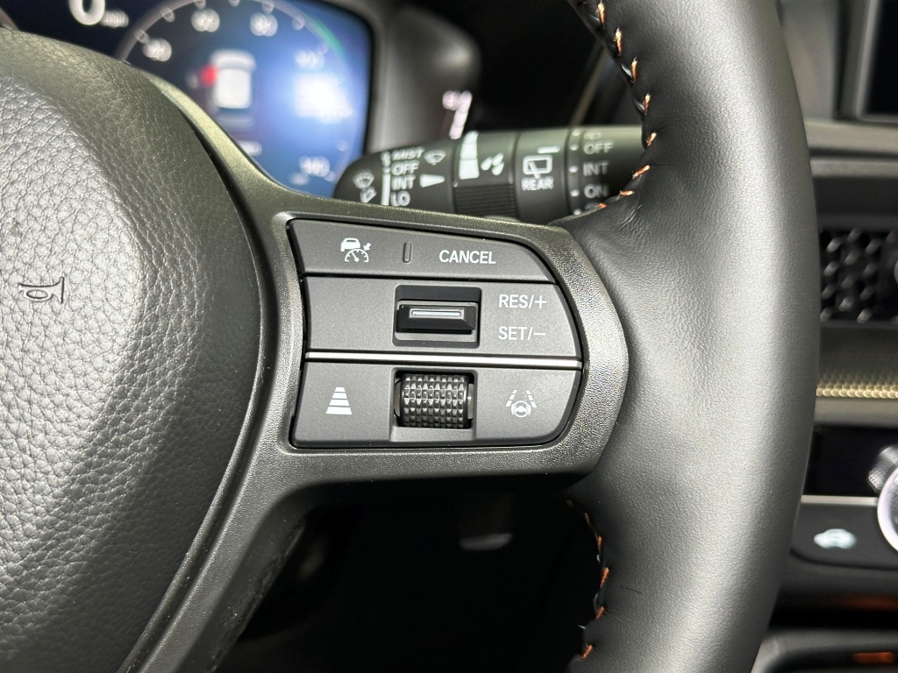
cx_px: 449
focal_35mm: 48
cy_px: 336
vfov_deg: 30.3
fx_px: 1245
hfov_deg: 39.7
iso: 320
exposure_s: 1/40
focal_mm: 6.86
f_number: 1.78
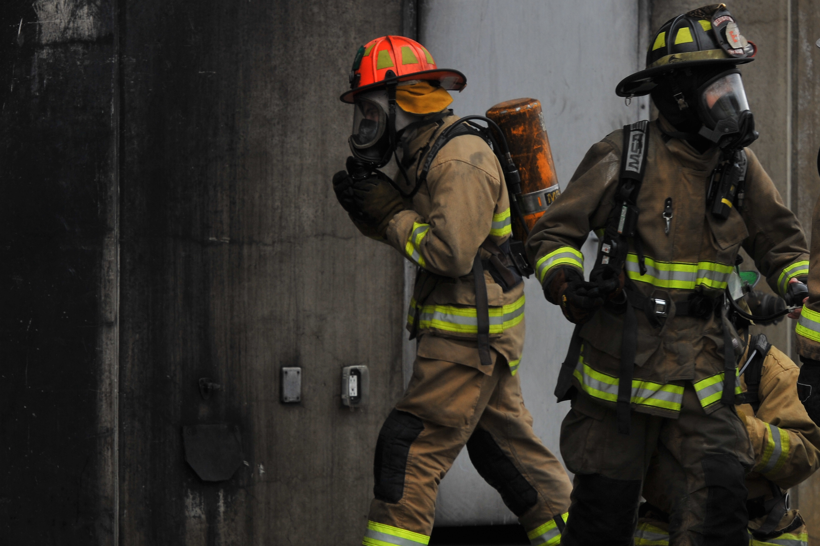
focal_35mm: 314
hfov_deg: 6.6
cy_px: 224
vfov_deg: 4.4
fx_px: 7147
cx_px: 402
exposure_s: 1/250
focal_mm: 220
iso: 250
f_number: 7.1
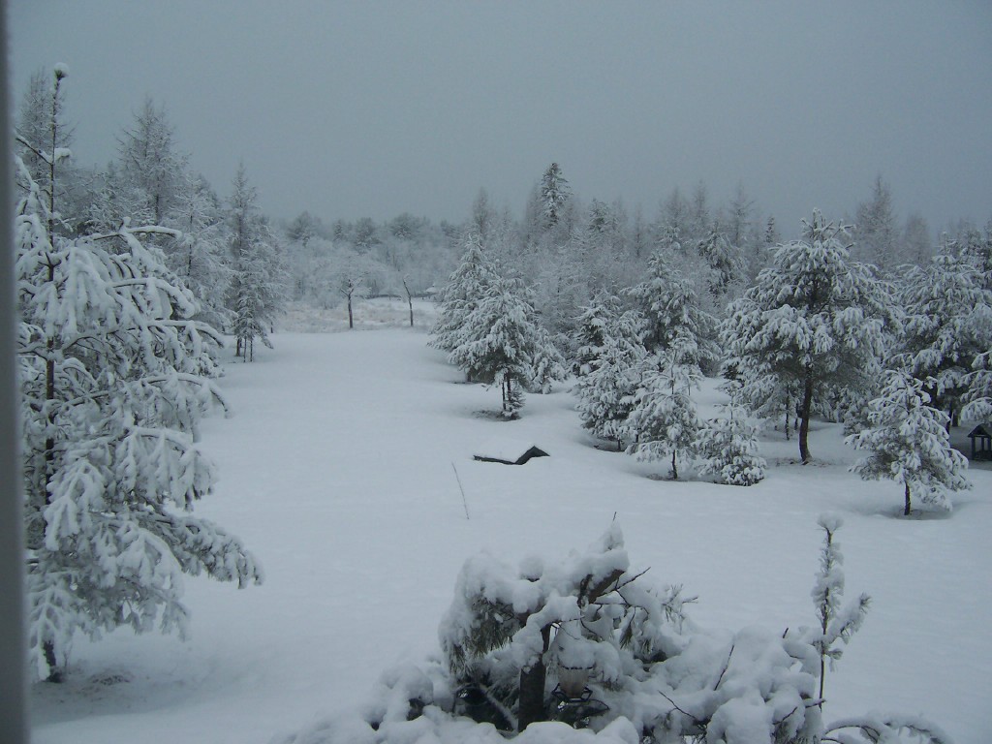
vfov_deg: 42.9
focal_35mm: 33
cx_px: 496
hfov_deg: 55.4
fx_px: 946
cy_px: 372
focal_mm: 5.5
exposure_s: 1/350
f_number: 4
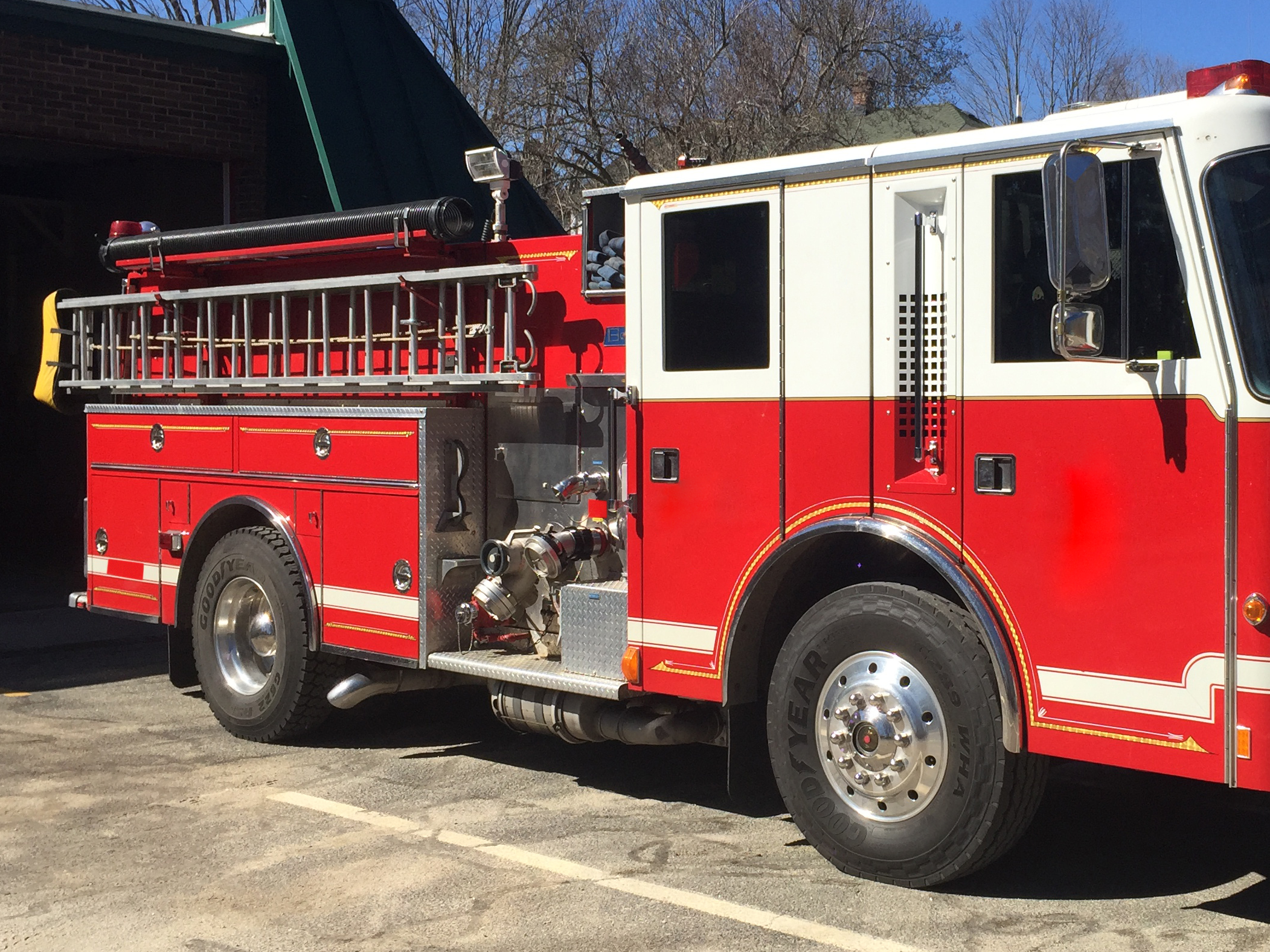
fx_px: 1651
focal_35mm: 45
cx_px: 858
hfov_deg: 41.5
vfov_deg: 32.2
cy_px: 472
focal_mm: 4.15
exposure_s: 1/2083
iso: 32
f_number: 2.2
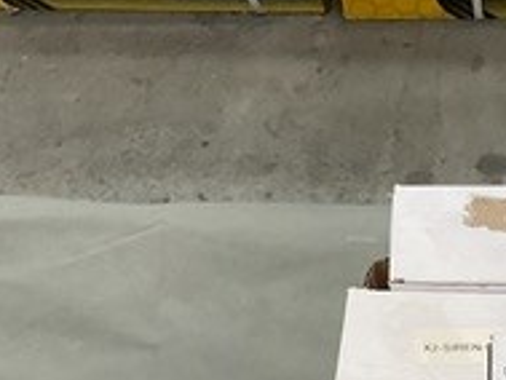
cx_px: 618
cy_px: 637
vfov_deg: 13.8
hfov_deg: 18.9
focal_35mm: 98
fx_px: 1433
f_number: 1.8
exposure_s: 1/50
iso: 32
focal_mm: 3
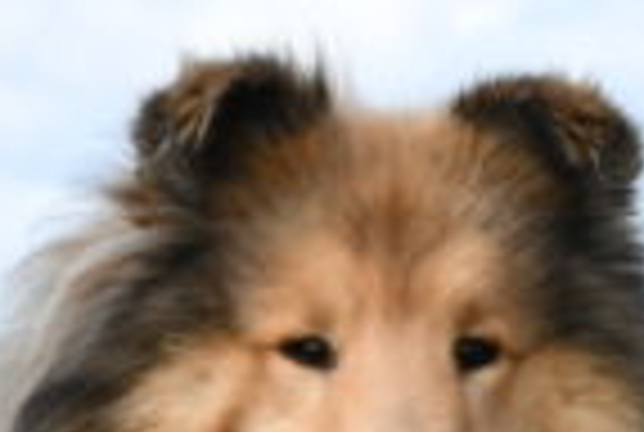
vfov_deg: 3.0
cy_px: 1188
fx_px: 8192
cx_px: -257
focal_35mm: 457
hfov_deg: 4.5
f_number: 8
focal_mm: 52
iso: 200
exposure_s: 1/250
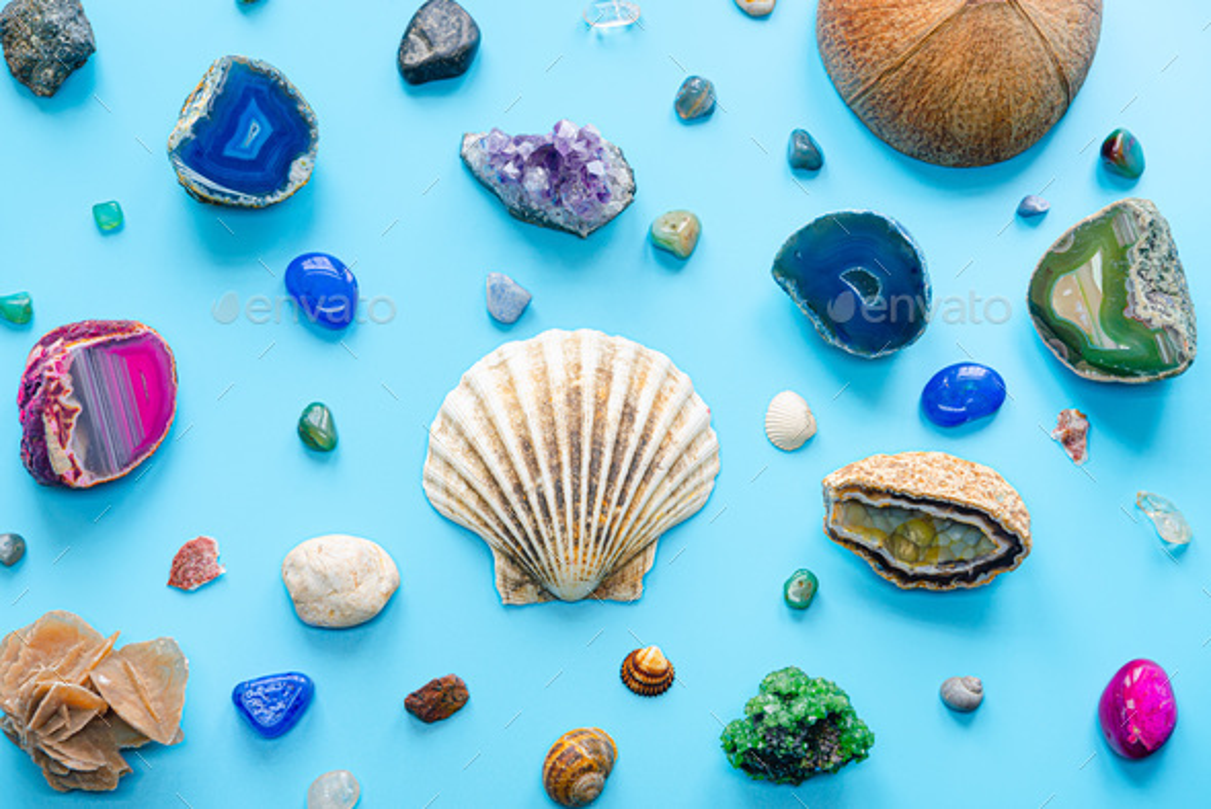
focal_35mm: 70
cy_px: 404
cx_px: 606
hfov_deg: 28.8
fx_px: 2356
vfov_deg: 19.5
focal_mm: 70
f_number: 8
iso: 160
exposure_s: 1/10
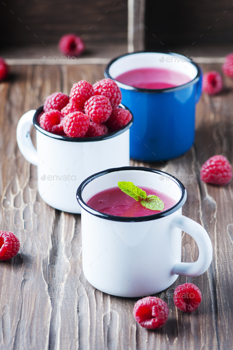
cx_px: 116
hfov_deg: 8.7
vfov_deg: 13.1
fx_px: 1533
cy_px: 175
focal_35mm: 158
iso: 200
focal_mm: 105
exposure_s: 1/160
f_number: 5.6
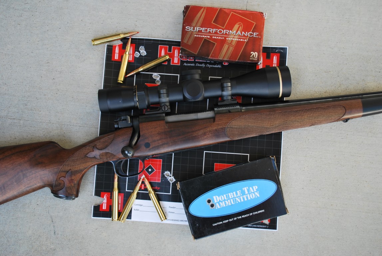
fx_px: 414
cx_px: 191
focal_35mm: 39
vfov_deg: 34.3
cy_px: 128
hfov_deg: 49.5
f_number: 4.5
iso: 100
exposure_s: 1/50
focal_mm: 26
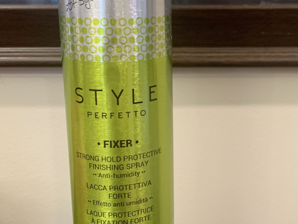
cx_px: 202
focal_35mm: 53
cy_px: 96
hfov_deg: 35.8
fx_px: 456
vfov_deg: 27.5
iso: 320
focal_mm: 4.25
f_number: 1.8
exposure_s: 1/60
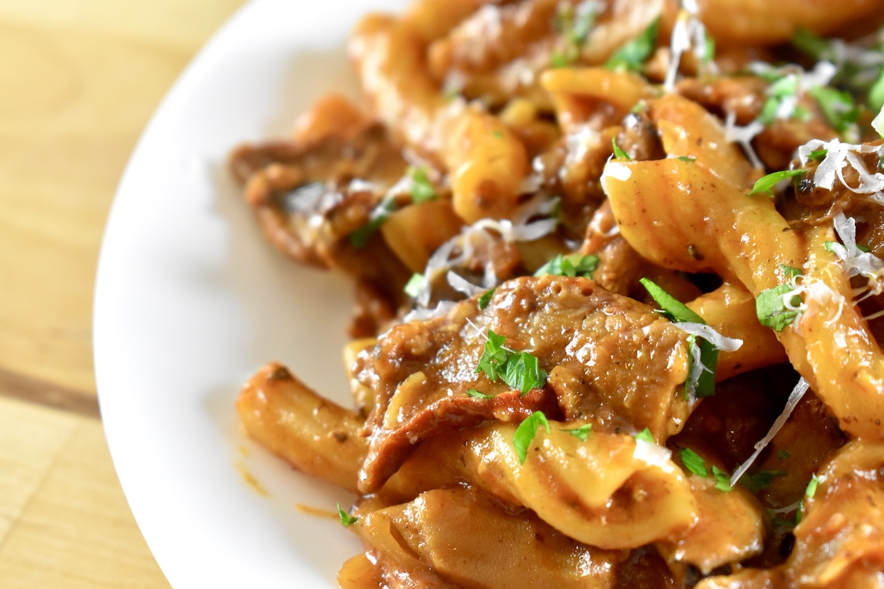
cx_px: 442
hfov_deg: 24.6
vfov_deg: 16.5
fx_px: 2025
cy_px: 294
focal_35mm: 82
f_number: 5.6
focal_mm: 55
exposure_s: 1/80
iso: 3200
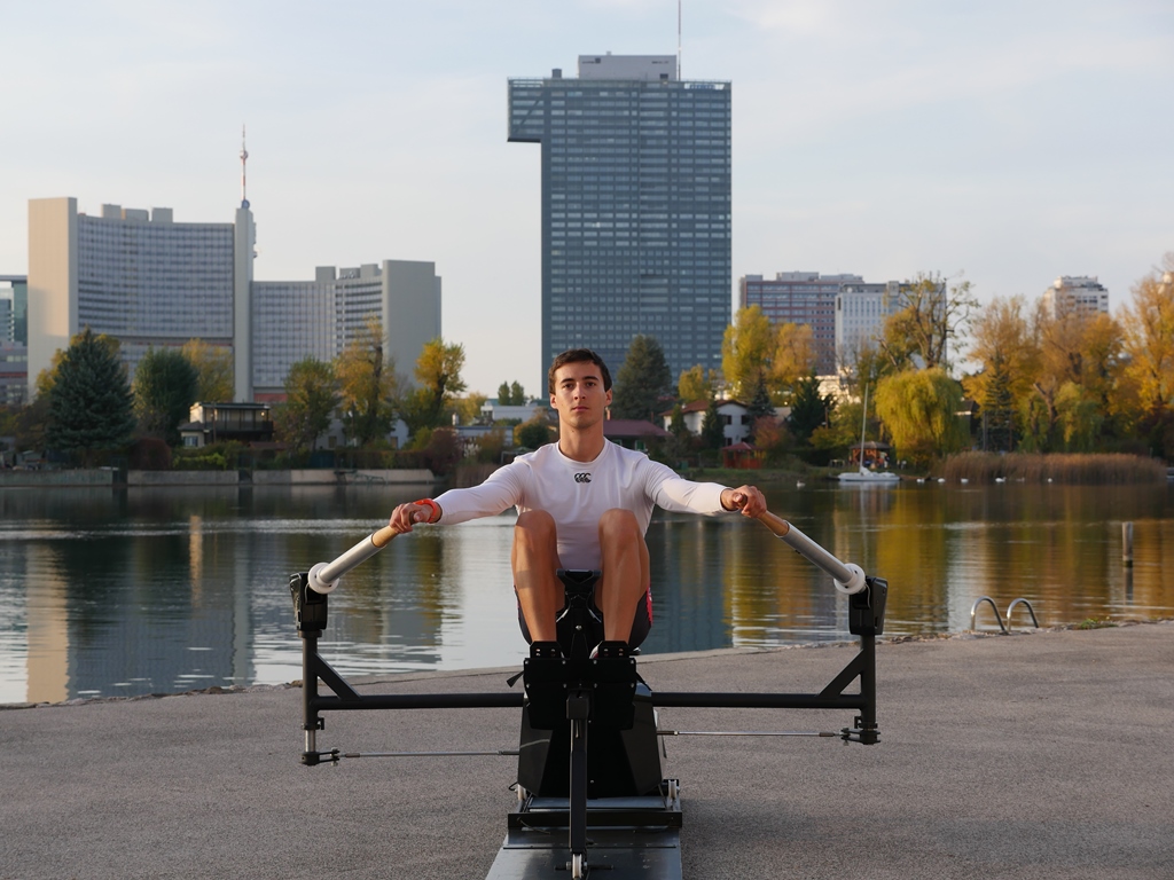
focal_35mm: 70
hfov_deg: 27.8
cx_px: 587
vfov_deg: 21.0
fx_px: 2374
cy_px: 440
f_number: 4.5
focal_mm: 35
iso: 200
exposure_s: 1/320
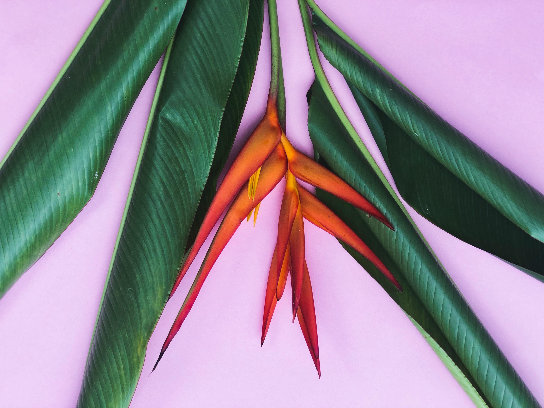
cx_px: 272
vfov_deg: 25.7
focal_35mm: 57
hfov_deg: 33.8
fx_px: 896
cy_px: 204
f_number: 2.8
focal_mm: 6.6
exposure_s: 1/120
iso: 32
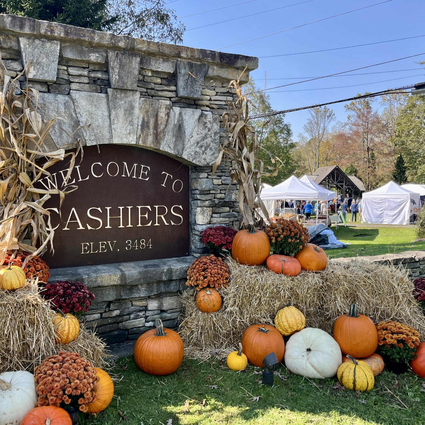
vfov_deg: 52.5
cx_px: 189
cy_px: 213
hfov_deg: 52.4
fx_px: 431
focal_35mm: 31
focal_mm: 5.1
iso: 50
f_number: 1.6
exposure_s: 1/840
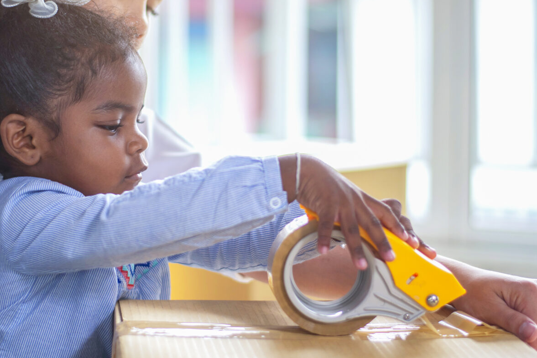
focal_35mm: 87
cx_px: 259
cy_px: 168
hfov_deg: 23.4
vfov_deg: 15.7
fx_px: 1298
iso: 250
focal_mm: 50
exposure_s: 1/400
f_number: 1.8
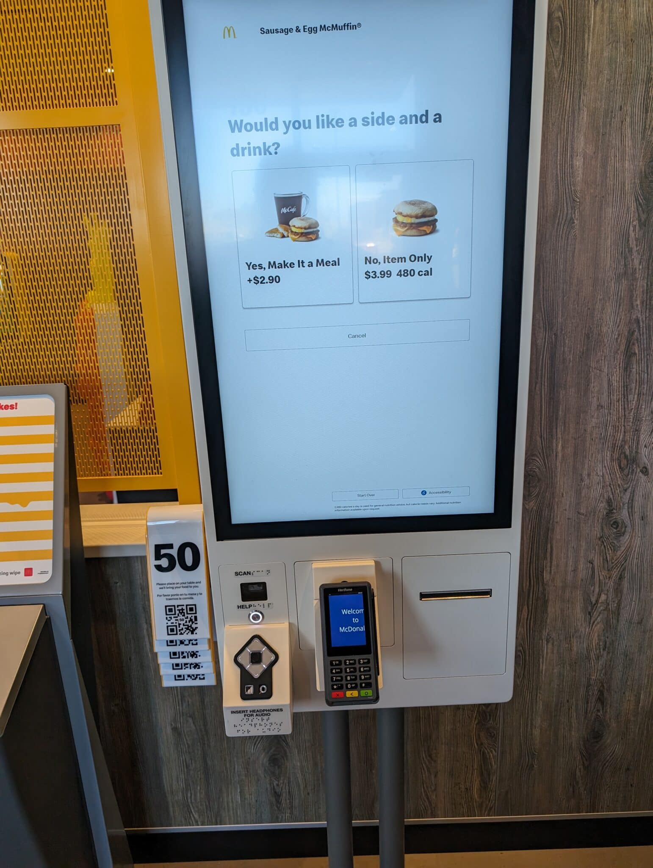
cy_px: 434
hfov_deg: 56.9
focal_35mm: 24
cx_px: 326
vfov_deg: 71.5
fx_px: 602
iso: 29
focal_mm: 6.9
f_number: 1.68
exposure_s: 1/120
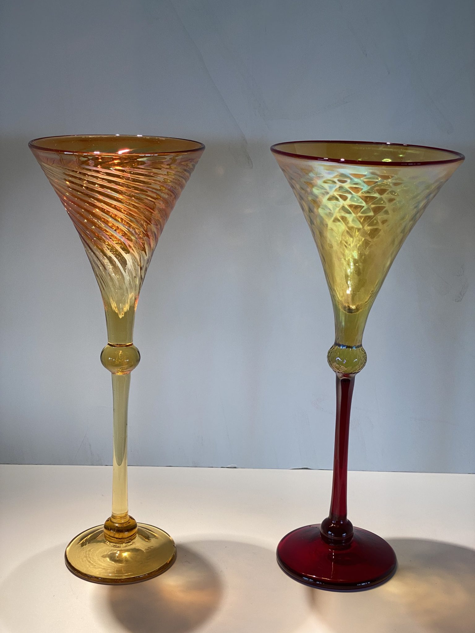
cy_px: 316
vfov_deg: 36.8
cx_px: 238
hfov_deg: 28.0
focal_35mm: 52
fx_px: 951
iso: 20
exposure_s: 1/126
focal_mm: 6
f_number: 2
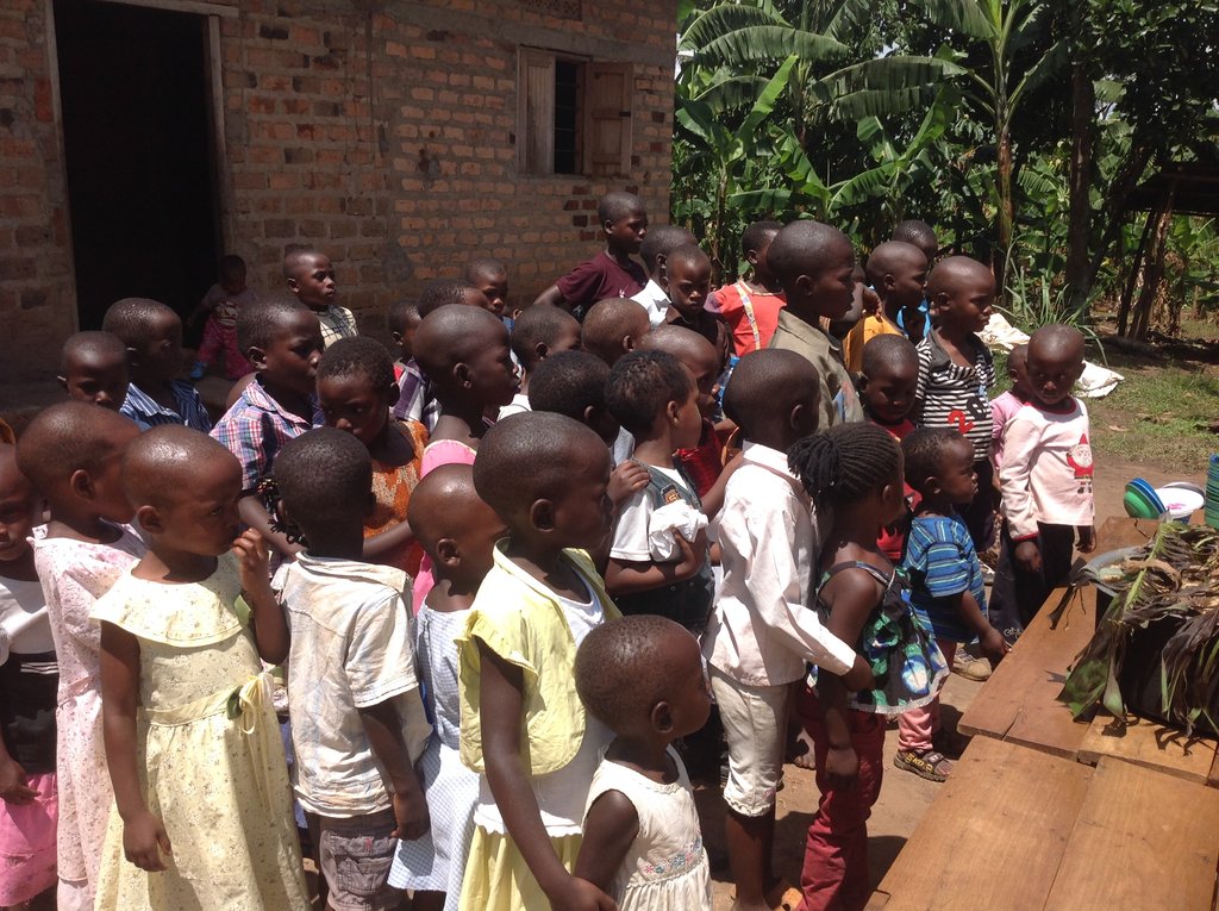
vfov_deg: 40.6
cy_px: 456
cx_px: 610
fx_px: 1231
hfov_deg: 52.7
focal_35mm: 35
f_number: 2.4
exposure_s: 1/1681
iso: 50
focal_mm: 4.28
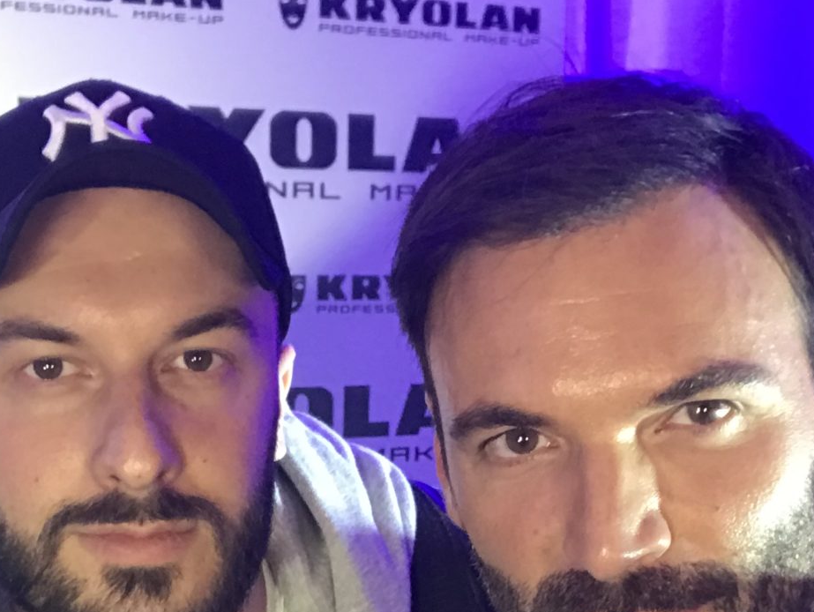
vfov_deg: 20.1
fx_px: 1671
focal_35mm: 71
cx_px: 340
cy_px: 619
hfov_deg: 27.3
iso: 100
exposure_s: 1/30
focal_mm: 2.87
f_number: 2.2
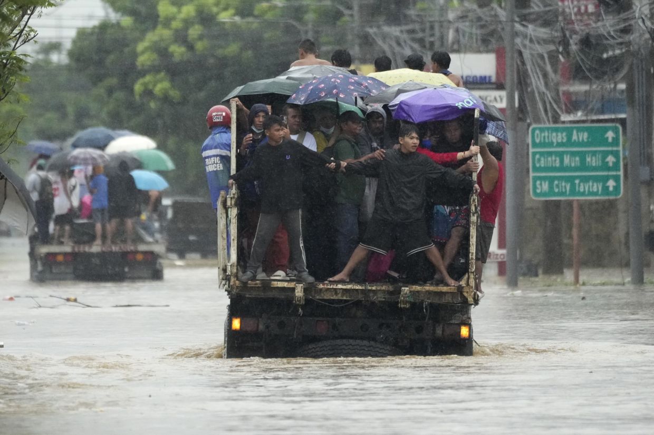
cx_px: 327
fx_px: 7264
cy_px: 218
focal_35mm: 400
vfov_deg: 3.4
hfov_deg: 5.2
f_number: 5.6
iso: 5000
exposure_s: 1/2500
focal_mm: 400
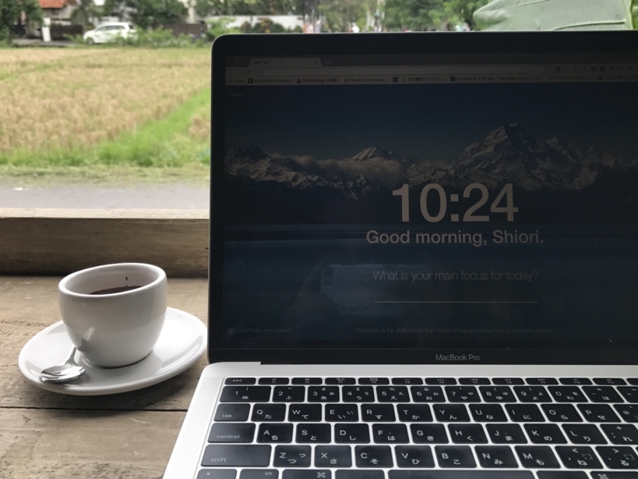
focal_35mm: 35
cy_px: 215
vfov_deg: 40.6
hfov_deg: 52.6
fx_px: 645
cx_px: 317
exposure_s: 1/496
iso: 20
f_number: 1.8
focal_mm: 3.99
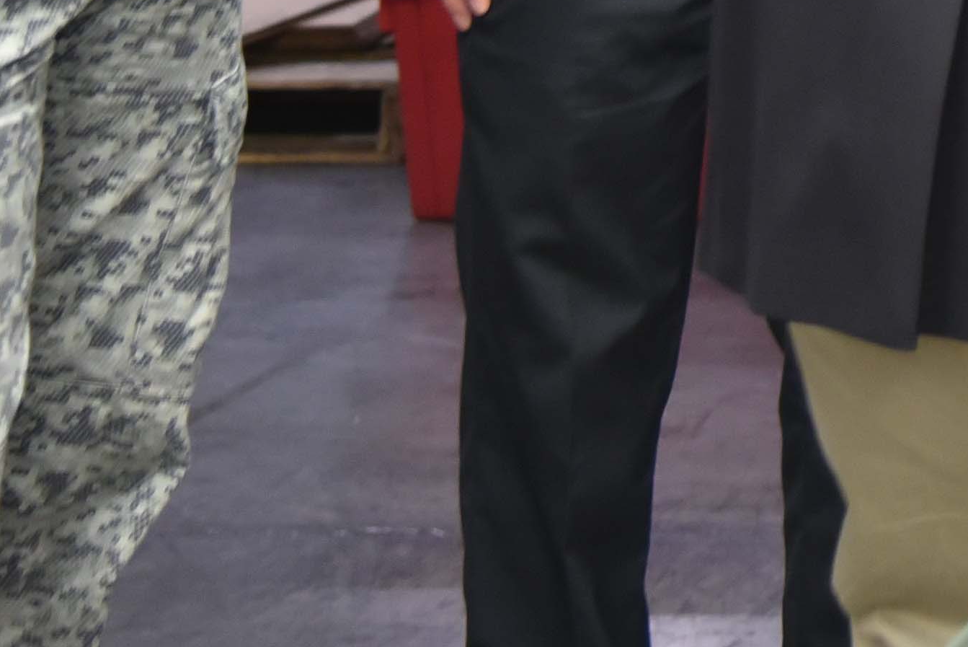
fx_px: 5784
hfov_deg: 9.0
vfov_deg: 6.2
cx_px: 1878
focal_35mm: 215
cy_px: -766
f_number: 4
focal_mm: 48
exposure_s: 1/60
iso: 1600
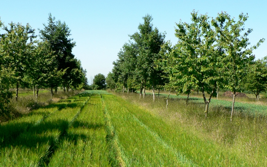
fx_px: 357
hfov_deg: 41.0
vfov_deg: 26.1
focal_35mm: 49
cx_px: 126
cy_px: 122
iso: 100
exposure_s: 1/400
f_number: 4.5
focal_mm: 6
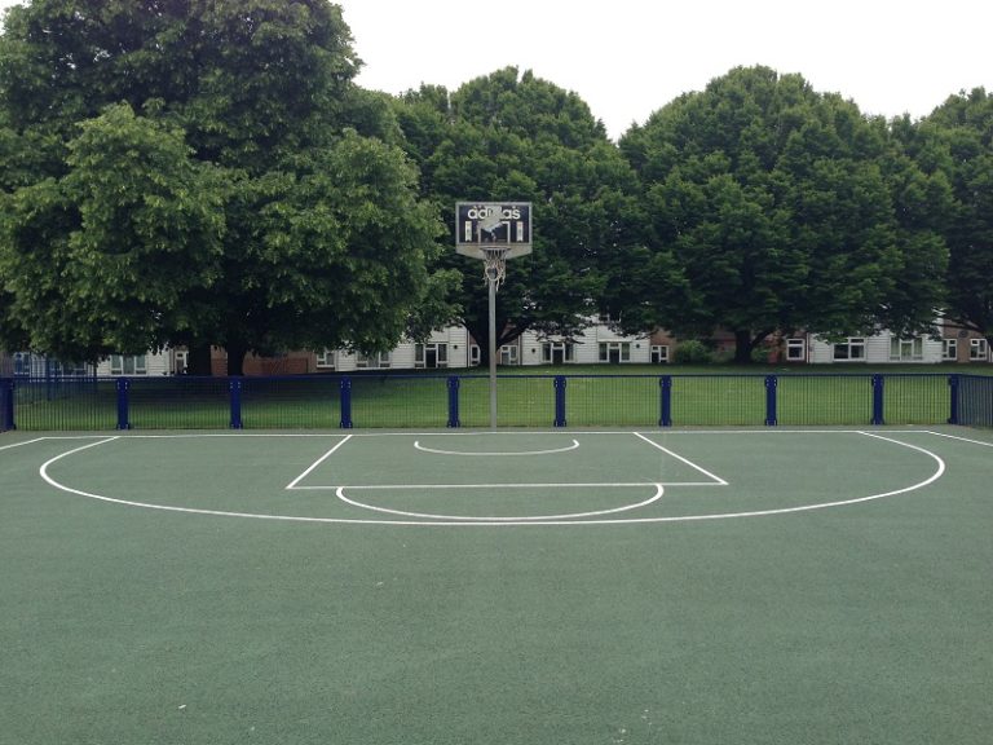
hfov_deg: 55.4
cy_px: 372
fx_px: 947
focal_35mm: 33
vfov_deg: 42.9
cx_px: 496
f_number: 2.4
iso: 50
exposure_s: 1/742
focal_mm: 4.13
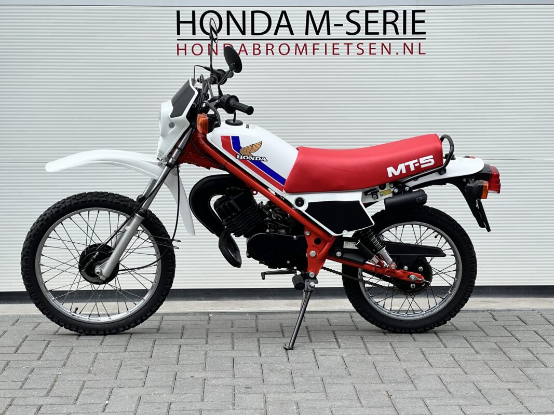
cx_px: 277
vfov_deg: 19.1
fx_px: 1232
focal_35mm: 77
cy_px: 208
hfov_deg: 25.3
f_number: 2.8
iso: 32
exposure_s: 1/442
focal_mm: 9
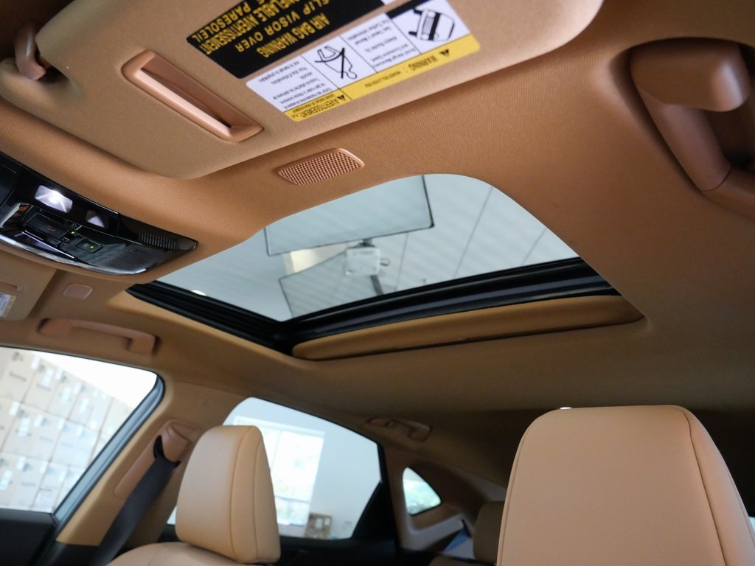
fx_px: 523
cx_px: 378
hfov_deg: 71.6
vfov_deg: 56.8
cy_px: 283
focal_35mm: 24
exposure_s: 1/40
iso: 3200
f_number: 4
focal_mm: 12
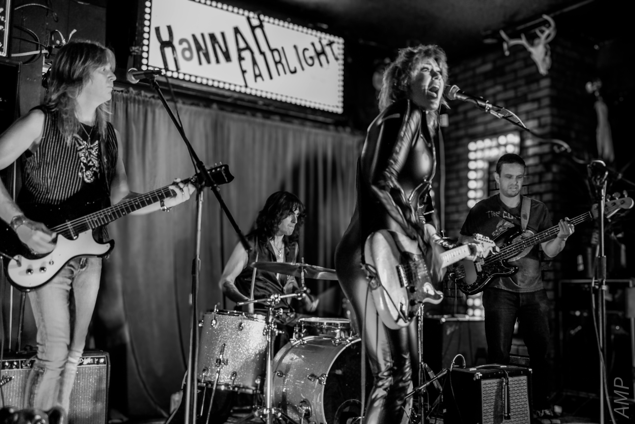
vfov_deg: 36.9
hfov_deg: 53.1
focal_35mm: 36
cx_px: 318
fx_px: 635
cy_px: 212
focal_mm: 24.3
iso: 2000
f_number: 3.2
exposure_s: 1/30
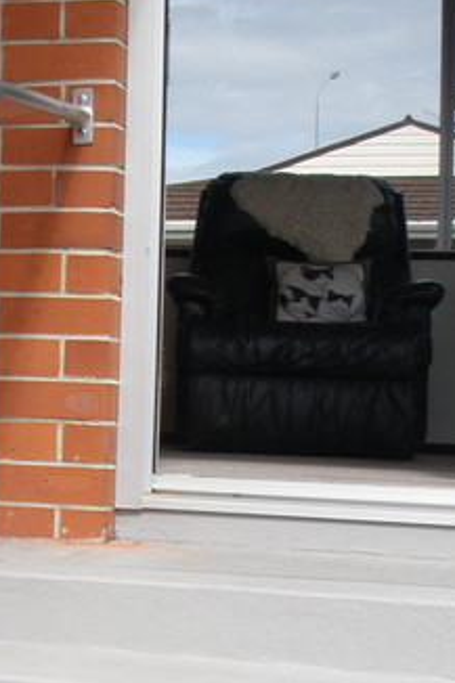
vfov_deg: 20.8
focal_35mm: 97
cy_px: 541
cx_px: -187
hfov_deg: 13.4
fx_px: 1841
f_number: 4.5
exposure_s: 1/200
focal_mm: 6.7
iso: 50
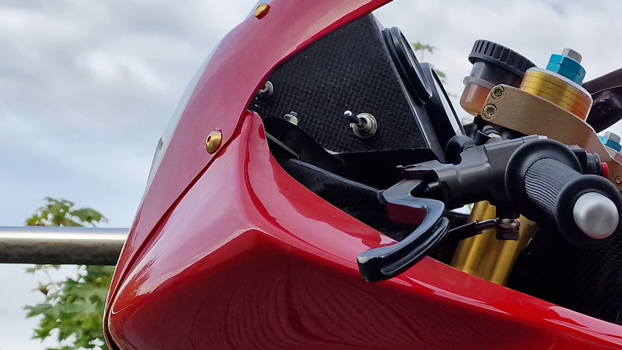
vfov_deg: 13.9
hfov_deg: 24.5
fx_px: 1320
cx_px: 702
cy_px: 577
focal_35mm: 80
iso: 50
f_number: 1.8
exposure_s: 1/526
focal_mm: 6.4
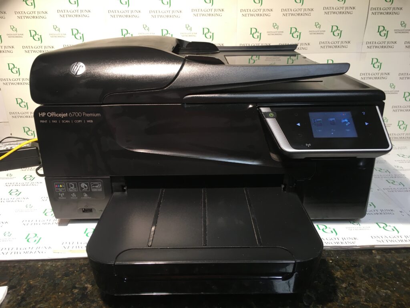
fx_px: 343
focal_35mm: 29
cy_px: 154
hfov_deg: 61.7
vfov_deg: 48.2
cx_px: 205
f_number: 2.2
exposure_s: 1/30
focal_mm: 4.15
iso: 64
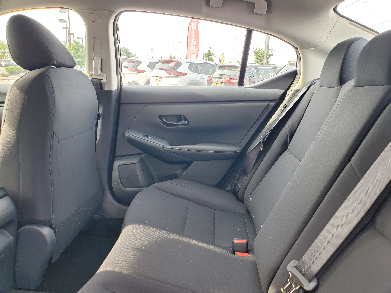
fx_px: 294
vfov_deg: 53.1
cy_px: 146
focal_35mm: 26
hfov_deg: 67.3
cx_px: 196
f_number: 2.4
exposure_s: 1/60
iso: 100
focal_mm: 4.3
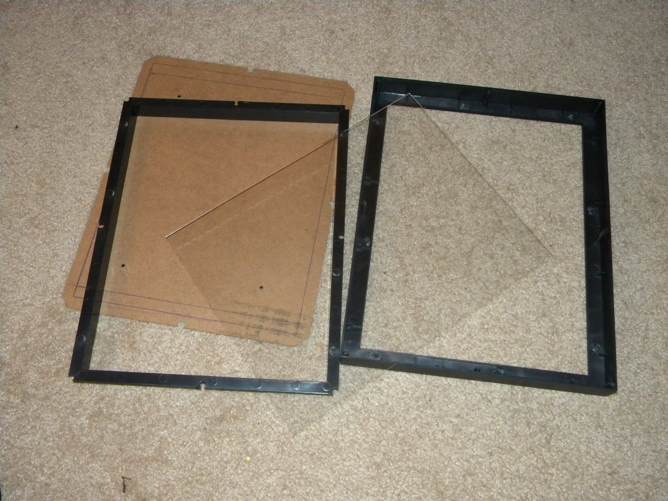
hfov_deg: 51.4
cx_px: 334
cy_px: 250
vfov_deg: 39.7
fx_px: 695
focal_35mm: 36
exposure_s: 1/30
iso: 400
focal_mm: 6.4
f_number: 3.7
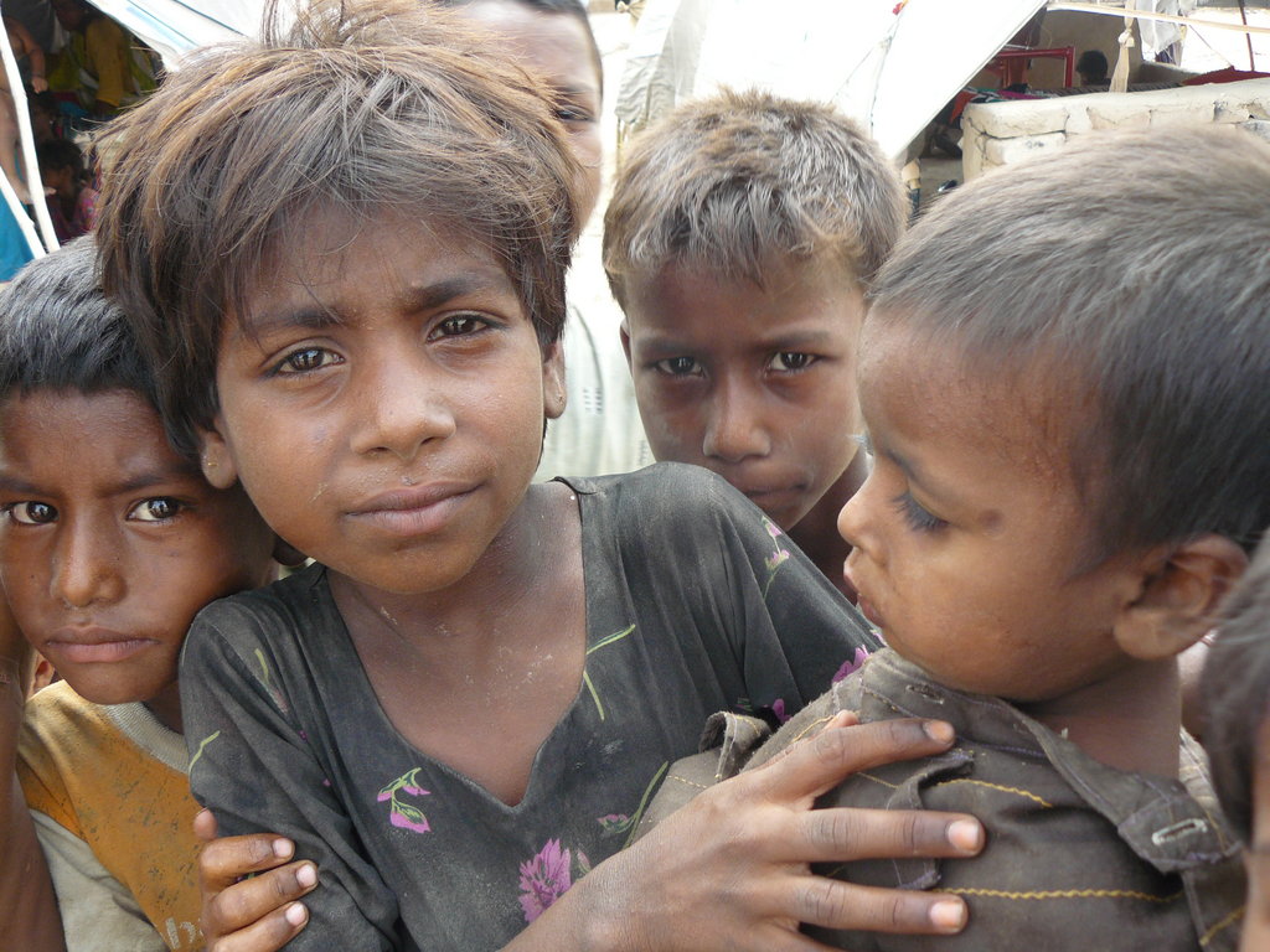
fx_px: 1321
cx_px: 635
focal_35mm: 36
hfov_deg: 51.4
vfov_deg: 39.7
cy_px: 476
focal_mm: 6
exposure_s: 1/125
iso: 100
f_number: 3.6
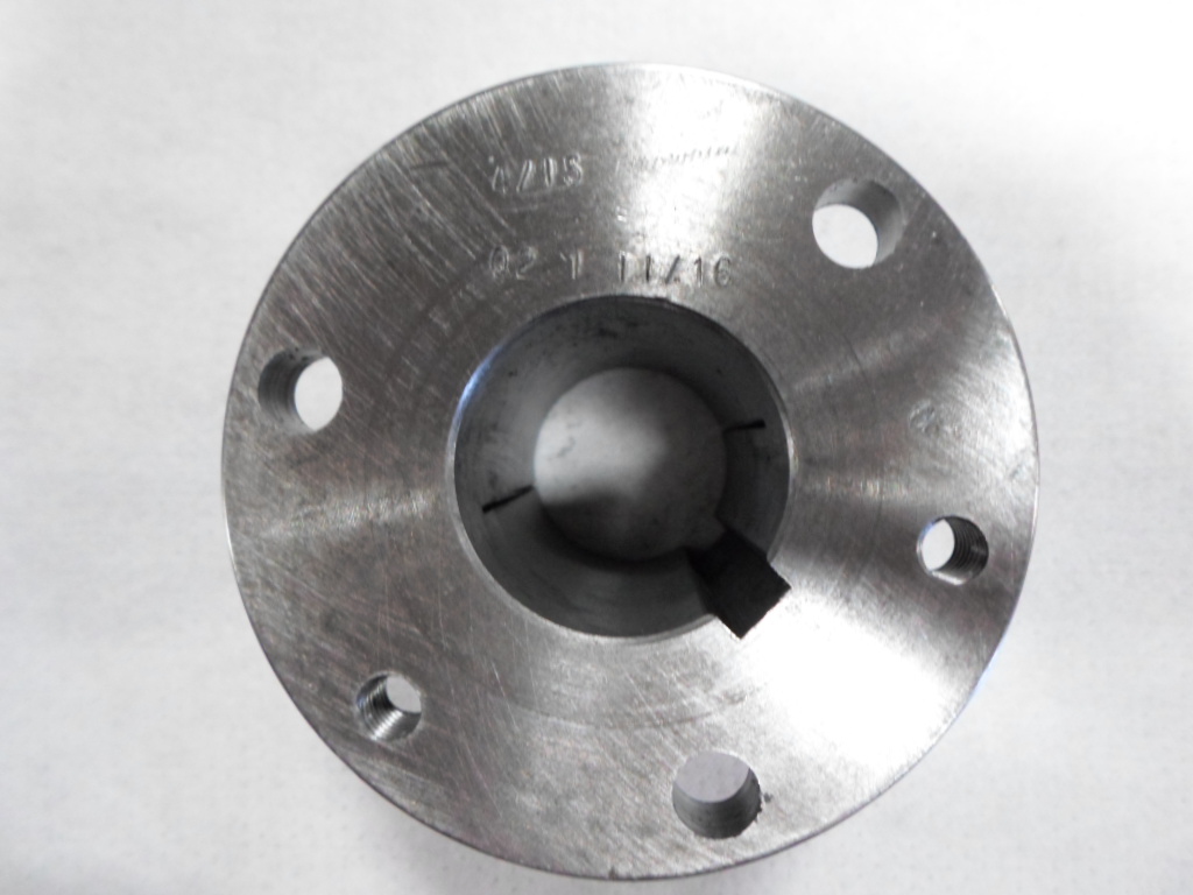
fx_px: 862
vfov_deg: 54.9
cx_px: 596
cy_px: 448
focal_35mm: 25
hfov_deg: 69.4
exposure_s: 1/30
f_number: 2.5
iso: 320
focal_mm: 4.5
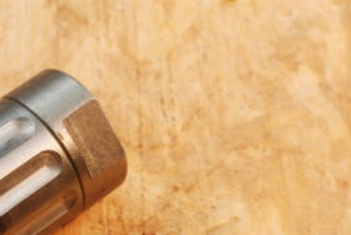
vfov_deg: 10.2
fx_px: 1318
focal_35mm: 135
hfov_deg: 15.1
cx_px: 110
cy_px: 184
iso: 200
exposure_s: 1/13
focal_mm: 40
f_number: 22
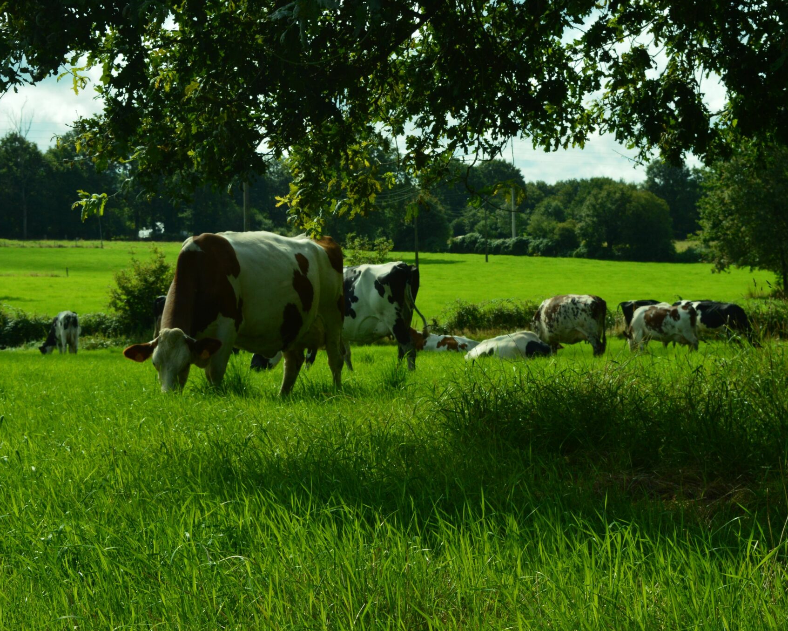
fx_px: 2183
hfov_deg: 20.5
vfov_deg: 16.4
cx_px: 369
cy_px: 316
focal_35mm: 94
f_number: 11
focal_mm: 55
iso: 400
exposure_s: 1/400
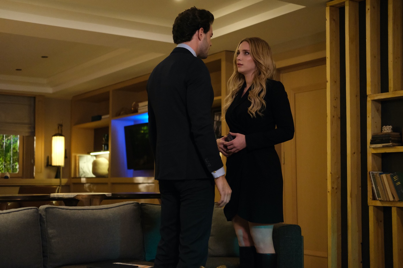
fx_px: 593
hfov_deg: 37.5
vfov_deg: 25.5
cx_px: 202
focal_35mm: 53
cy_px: 134
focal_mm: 35
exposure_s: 1/250
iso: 5000
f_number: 2
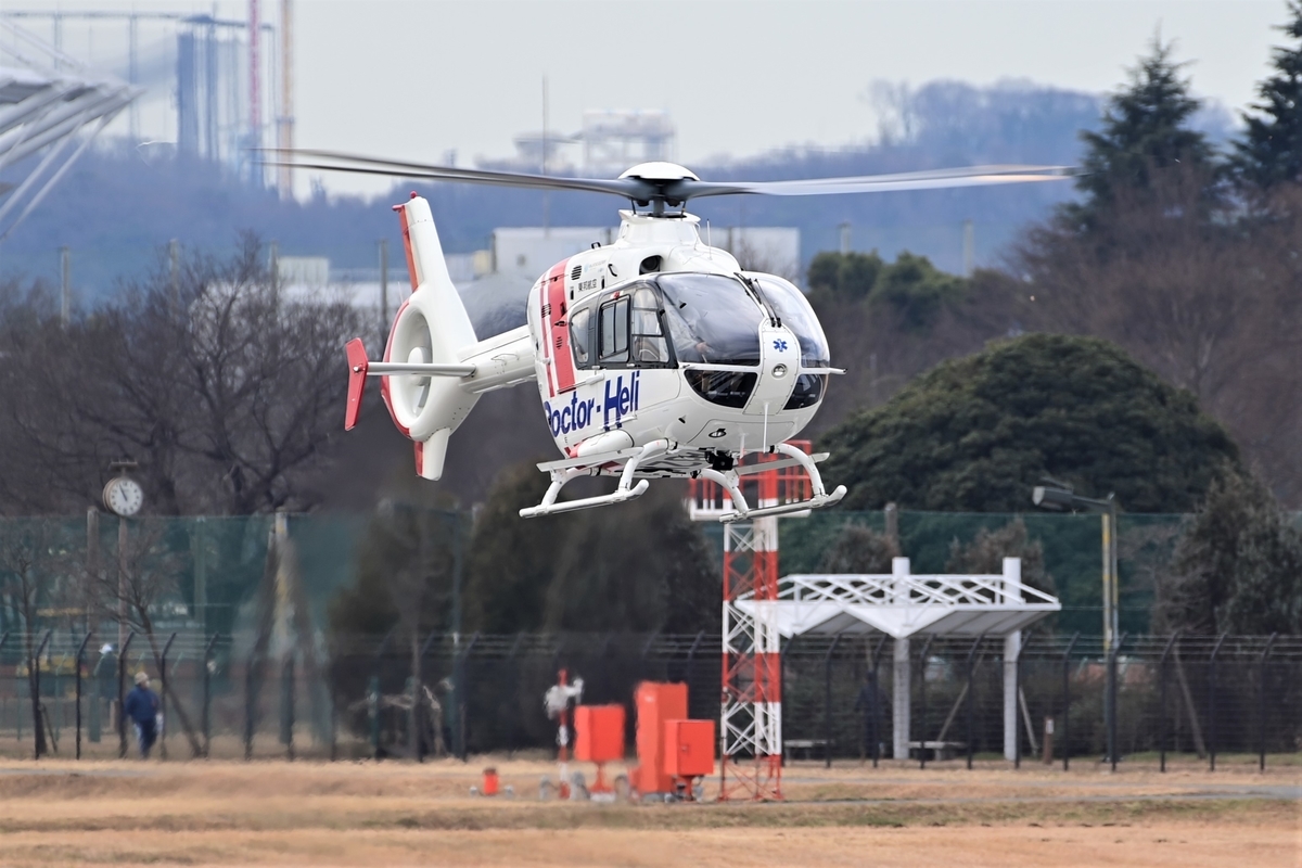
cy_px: 434
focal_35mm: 500
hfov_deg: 4.1
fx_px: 18082
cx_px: 651
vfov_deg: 2.7
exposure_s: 1/200
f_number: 5.6
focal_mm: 500
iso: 100
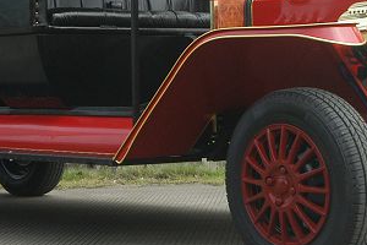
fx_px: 1461
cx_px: 188
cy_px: 8
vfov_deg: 9.5
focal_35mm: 143
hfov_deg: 14.3
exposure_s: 1/200
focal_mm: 35
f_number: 7.1
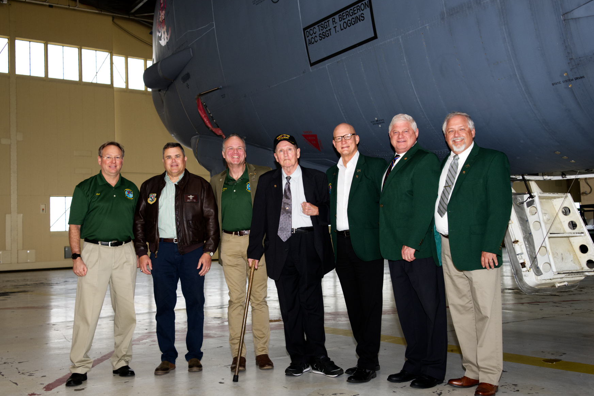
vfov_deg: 40.0
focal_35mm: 33
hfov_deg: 57.2
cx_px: 295
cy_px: 200
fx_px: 545
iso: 640
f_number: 5.6
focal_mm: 32
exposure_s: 1/100
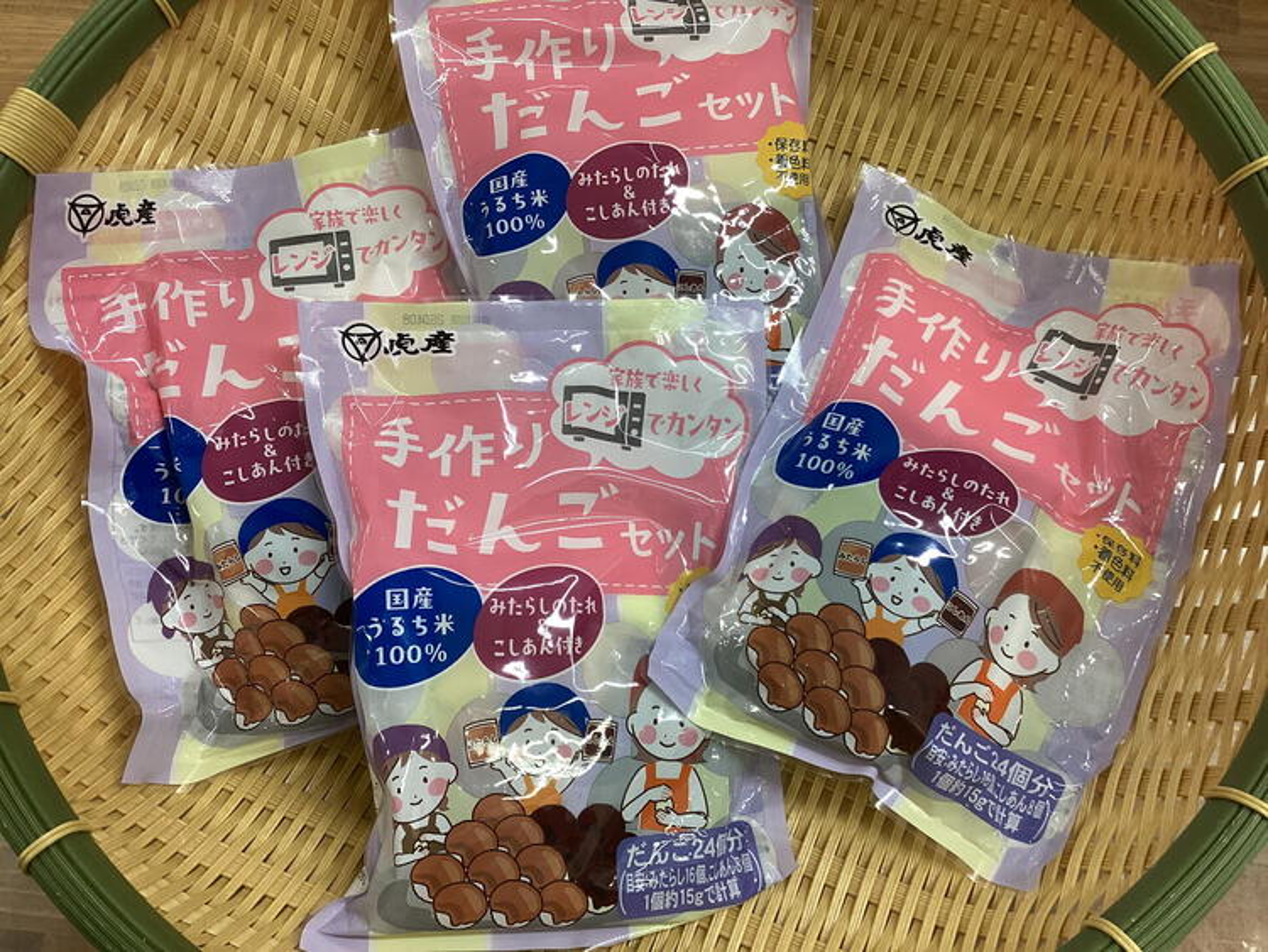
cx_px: 634
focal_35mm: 31
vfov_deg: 45.5
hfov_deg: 58.3
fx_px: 1136
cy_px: 476
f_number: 2.4
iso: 100
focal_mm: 3.3
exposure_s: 1/60
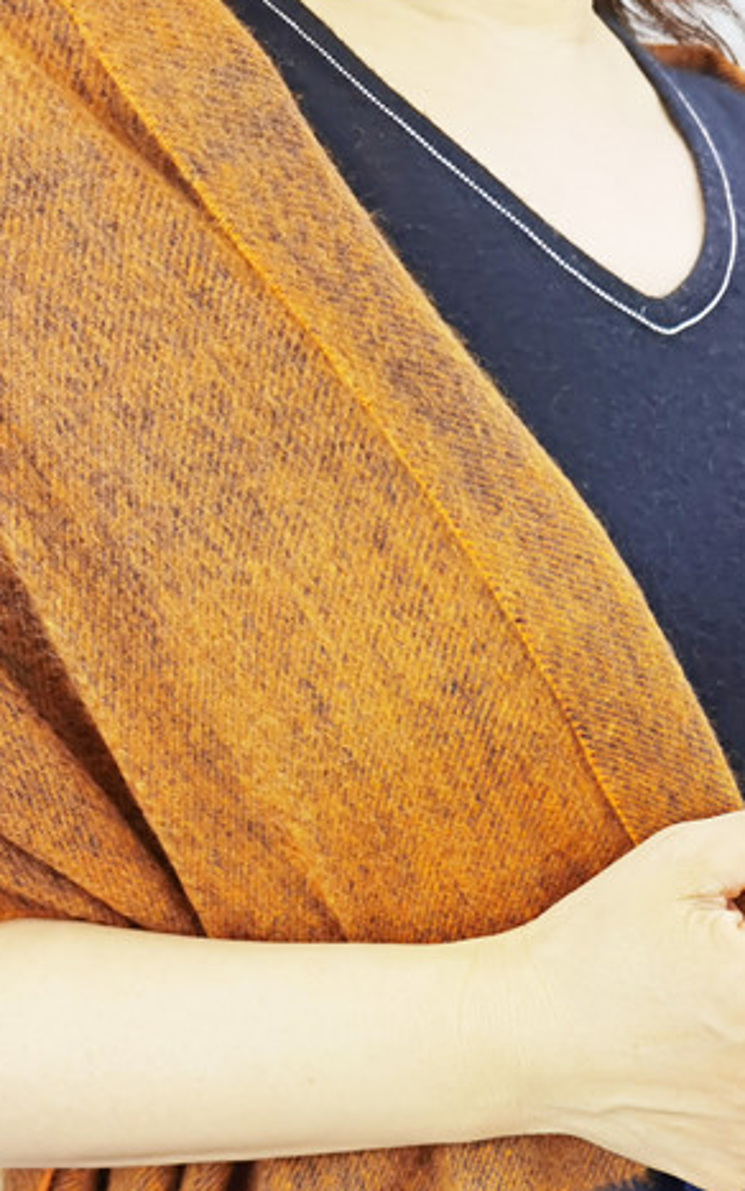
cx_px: 666
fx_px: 1591
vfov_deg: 39.0
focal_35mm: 49
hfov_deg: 25.6
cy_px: 1005
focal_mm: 6.71
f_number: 1.9
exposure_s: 1/261
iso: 50
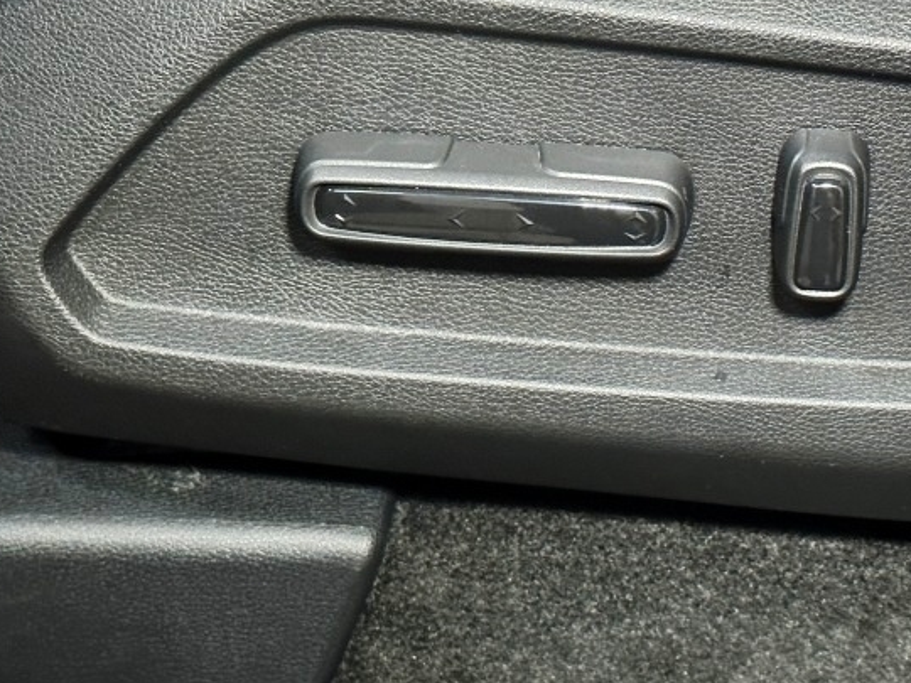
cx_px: 650
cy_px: 234
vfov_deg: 16.2
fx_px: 2395
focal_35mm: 91
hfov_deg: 21.4
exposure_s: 1/40
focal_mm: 6.86
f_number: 1.78
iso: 400
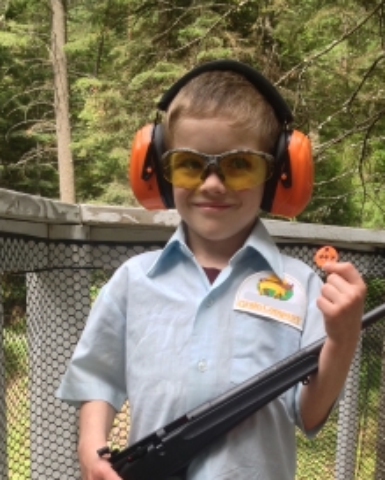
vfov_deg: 30.3
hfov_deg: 25.4
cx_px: 230
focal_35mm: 60
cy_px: 415
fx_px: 853
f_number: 2.4
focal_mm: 4.28
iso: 50
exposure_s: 1/295
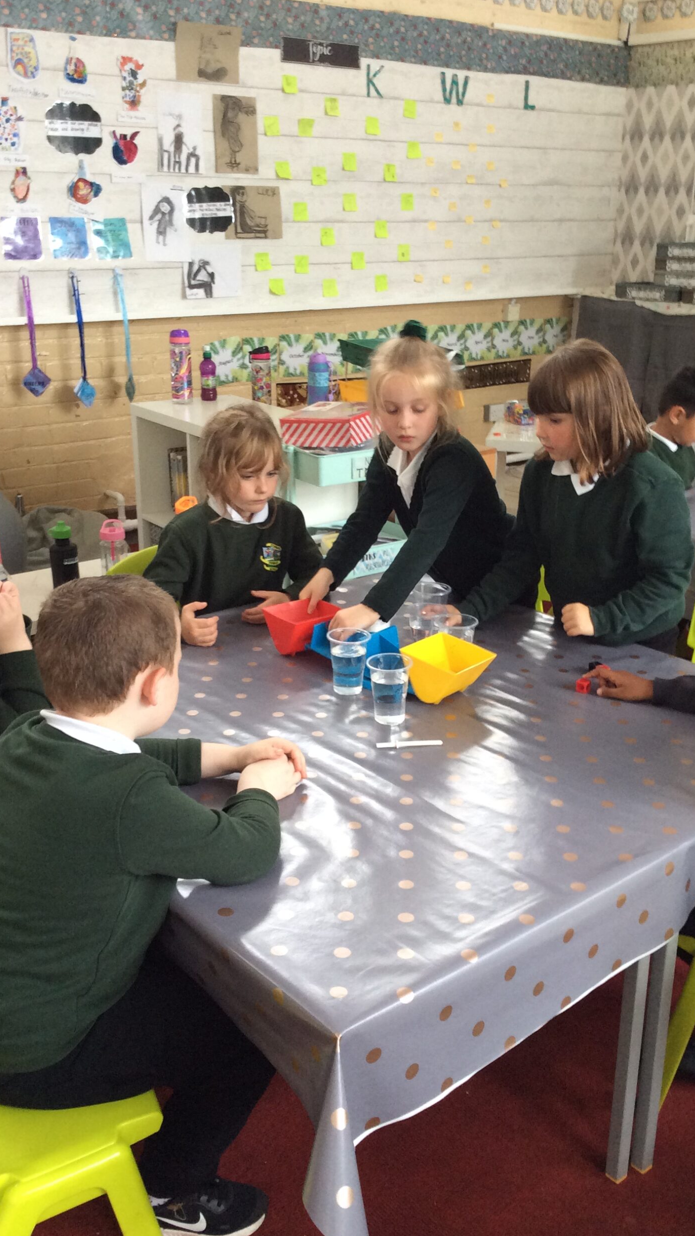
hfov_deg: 32.8
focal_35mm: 36
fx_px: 1180
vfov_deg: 55.3
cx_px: 395
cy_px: 630
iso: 64
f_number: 2.4
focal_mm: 3.3
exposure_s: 1/25
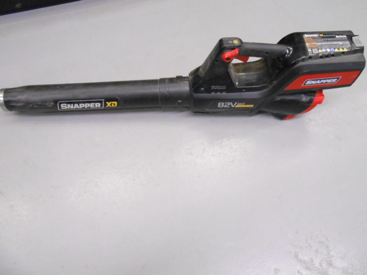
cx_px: 184
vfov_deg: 53.1
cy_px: 138
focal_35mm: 26
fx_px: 276
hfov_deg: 67.3
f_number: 3.5
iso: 800
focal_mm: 4.6
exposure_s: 1/50
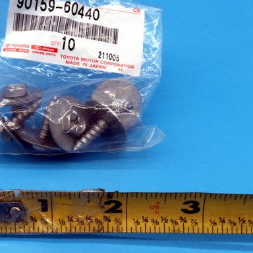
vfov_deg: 30.0
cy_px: 133
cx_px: 61
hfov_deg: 29.5
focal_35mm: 57
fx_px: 471
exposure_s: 1/120
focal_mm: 4.15
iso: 32
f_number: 2.2
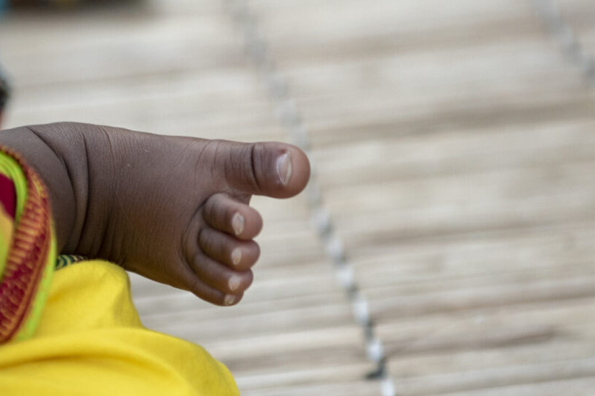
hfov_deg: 12.4
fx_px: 2743
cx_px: 186
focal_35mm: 166
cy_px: 197
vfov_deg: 8.3
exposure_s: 1/1000
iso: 640
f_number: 2.8
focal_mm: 70
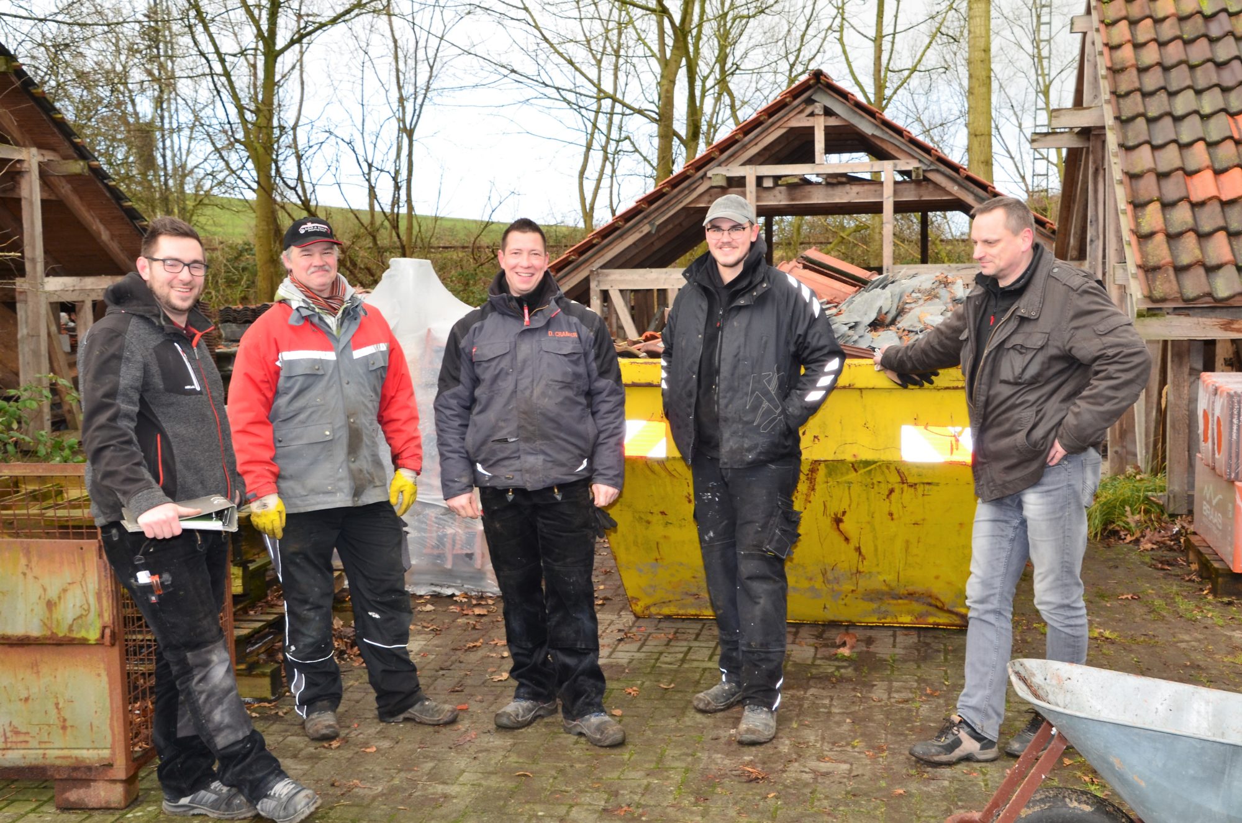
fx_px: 1549
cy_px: 412
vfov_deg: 29.7
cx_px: 621
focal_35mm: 45
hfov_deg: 43.7
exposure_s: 1/60
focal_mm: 30
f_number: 10
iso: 360
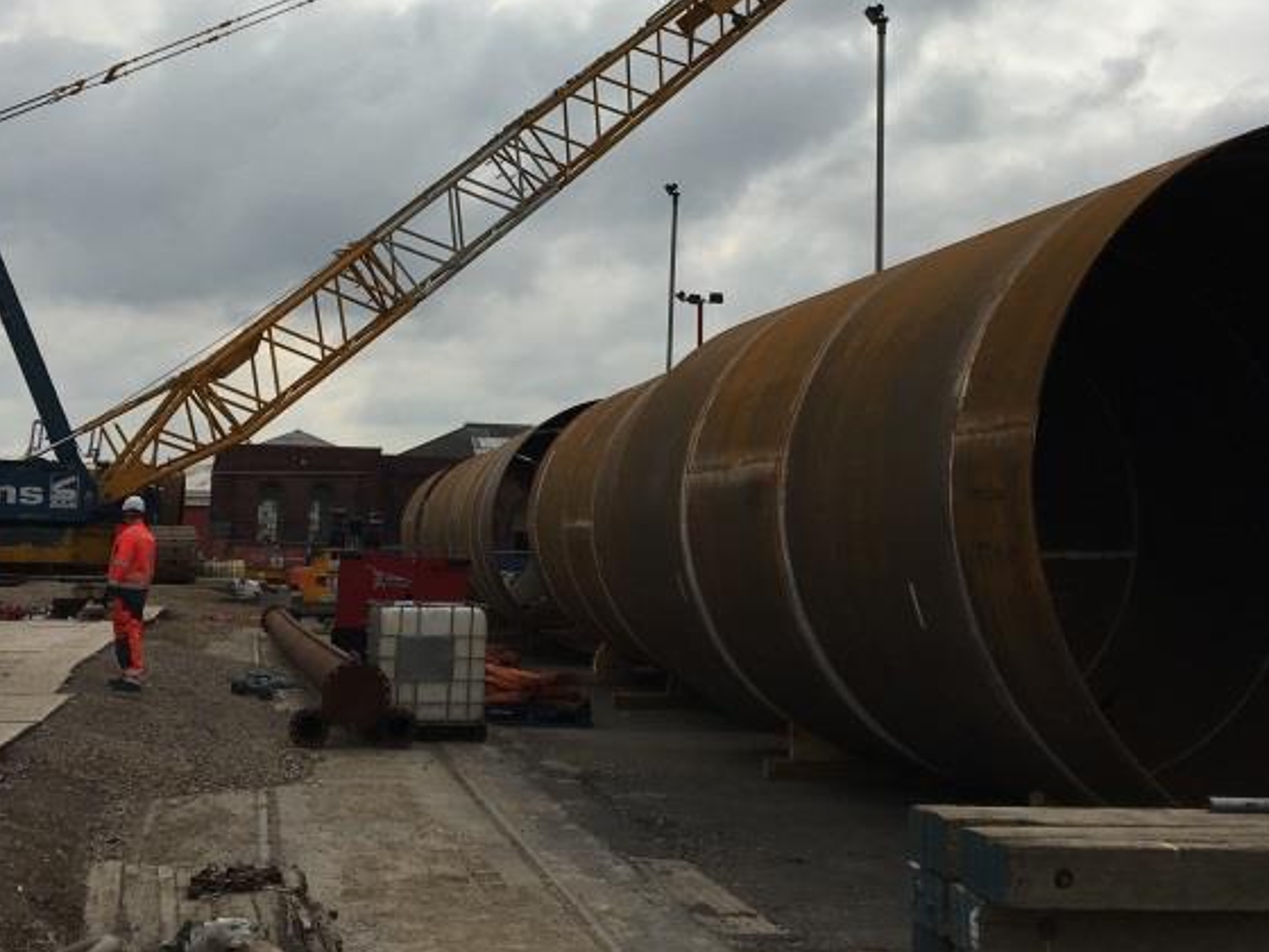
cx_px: 630
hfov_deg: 36.2
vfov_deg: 27.3
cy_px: 306
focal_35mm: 53
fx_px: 1943
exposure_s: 1/3846
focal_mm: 4.15
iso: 25
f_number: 2.2
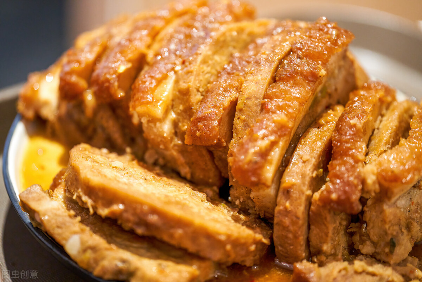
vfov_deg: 19.5
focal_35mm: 70
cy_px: 141
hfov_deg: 28.8
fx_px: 821
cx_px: 211
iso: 5000
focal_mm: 70
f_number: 2.8
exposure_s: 1/80
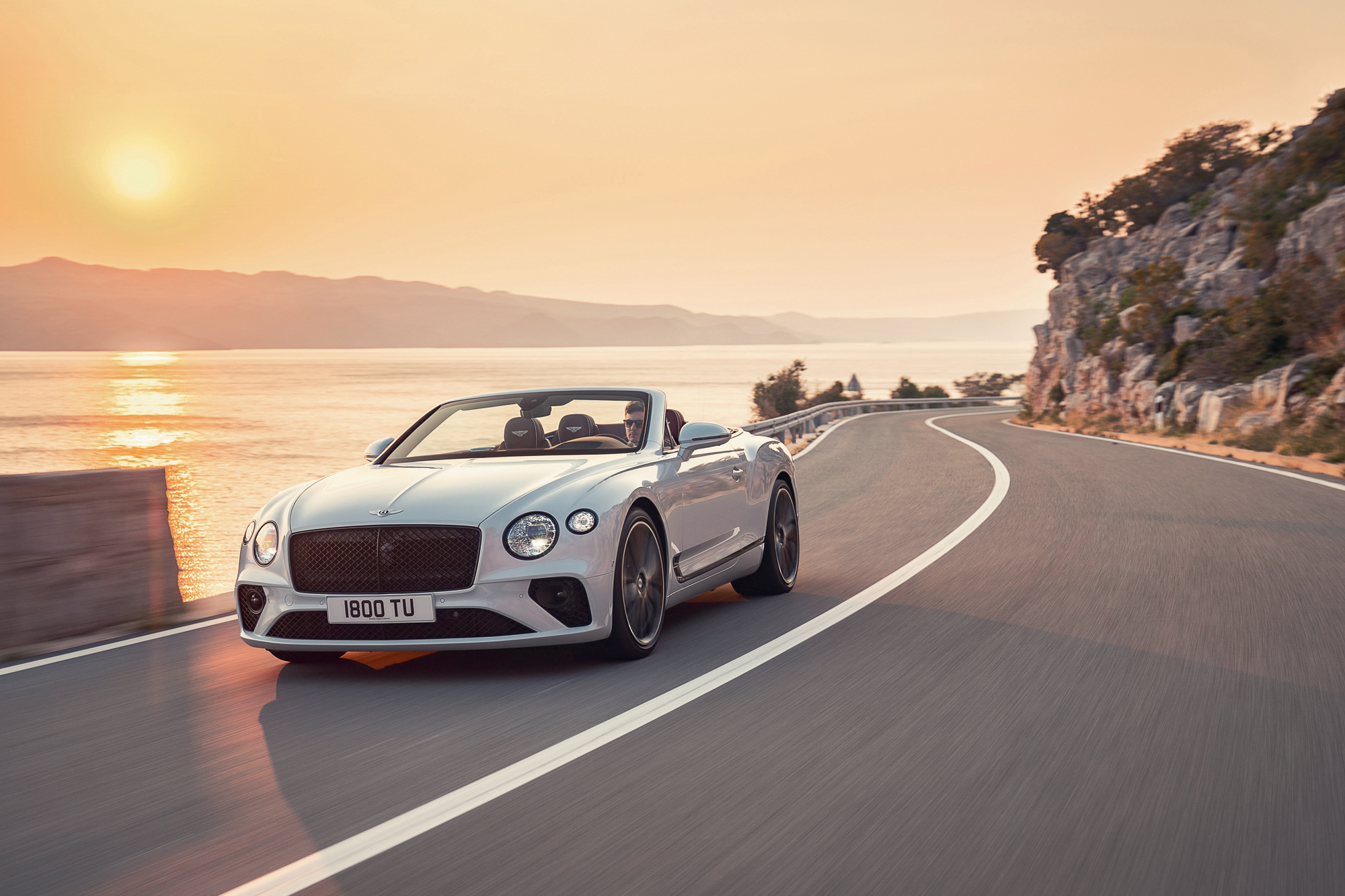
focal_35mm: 45
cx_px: 672
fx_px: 1681
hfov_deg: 43.6
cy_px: 448
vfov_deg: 29.8
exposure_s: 1/30
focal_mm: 45
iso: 100
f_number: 5
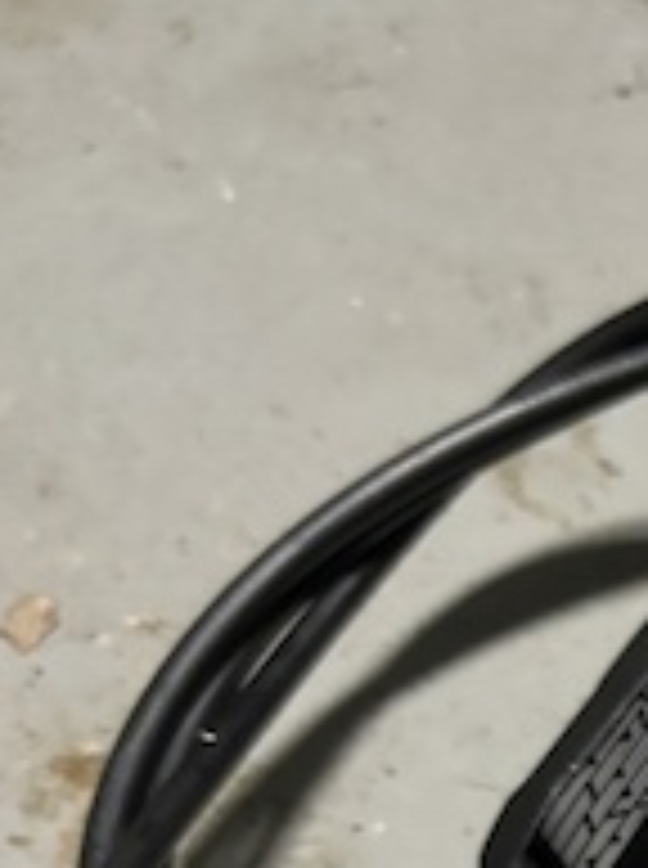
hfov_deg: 12.4
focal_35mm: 108
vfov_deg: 16.7
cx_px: 1188
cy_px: 1282
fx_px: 2705
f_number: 1.6
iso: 320
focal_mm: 5.96
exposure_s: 1/60
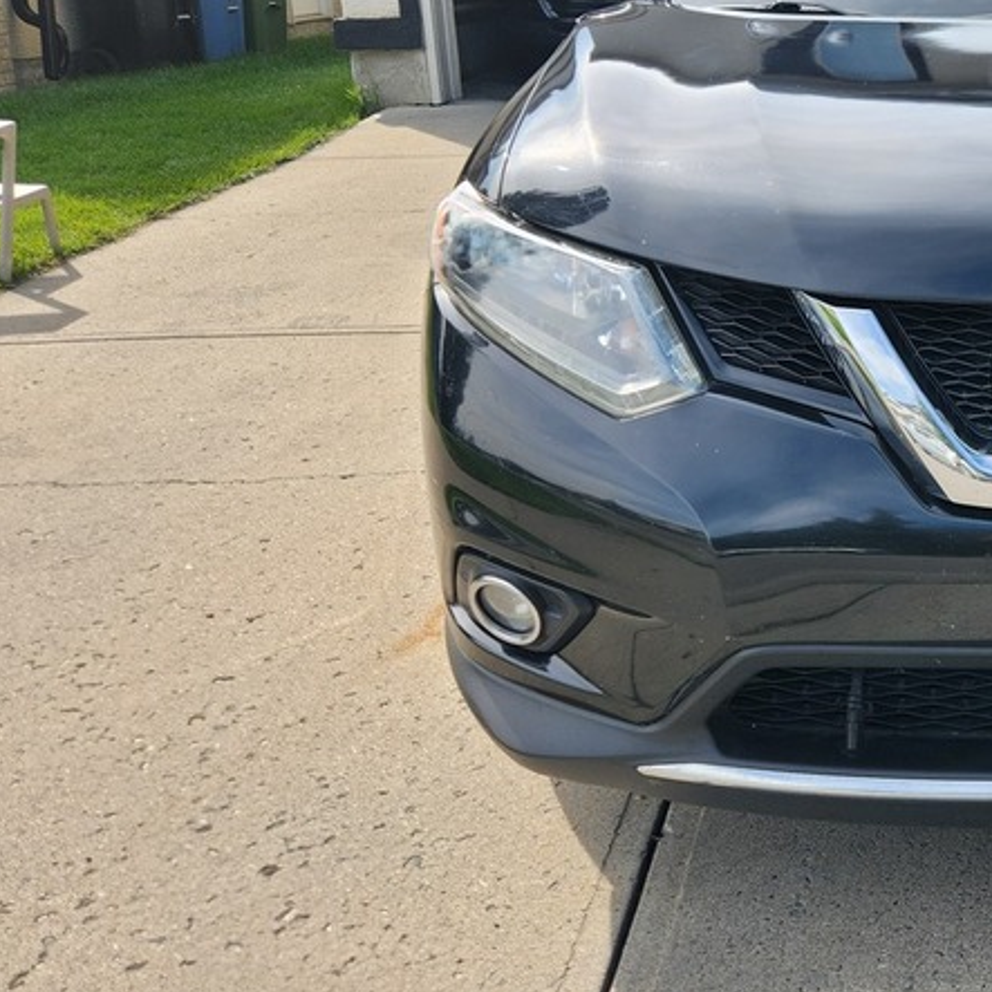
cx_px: 1102
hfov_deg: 31.7
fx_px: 1524
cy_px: 318
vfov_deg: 35.6
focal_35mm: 47
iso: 20
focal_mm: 5.4
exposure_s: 1/435
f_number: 1.8
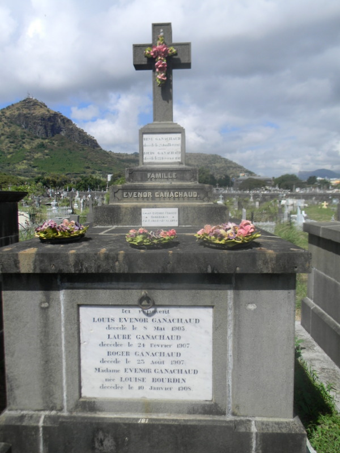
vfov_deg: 63.4
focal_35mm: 28
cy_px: 226
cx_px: 170
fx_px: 367
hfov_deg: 49.7
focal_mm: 5
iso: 80
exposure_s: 1/360
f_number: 7
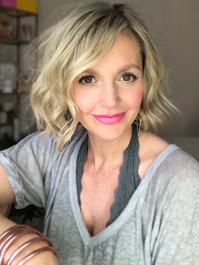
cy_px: 132
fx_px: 245
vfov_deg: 56.8
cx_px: 100
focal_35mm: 32
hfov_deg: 44.2
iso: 32
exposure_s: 1/20
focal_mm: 2.87
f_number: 2.2
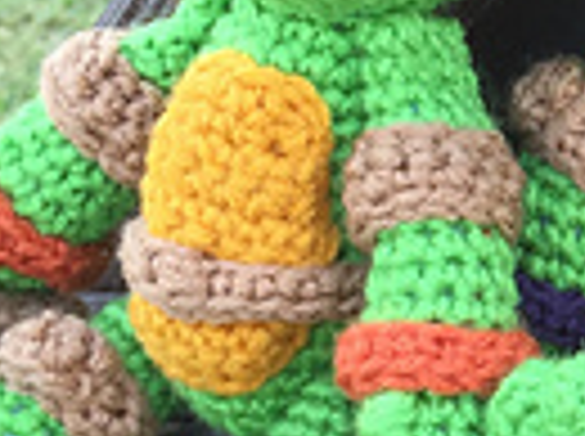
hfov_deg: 12.6
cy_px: 256
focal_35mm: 143
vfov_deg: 10.3
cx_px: 1044
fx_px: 2412
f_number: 2.2
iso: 32
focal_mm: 4.15
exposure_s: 1/172
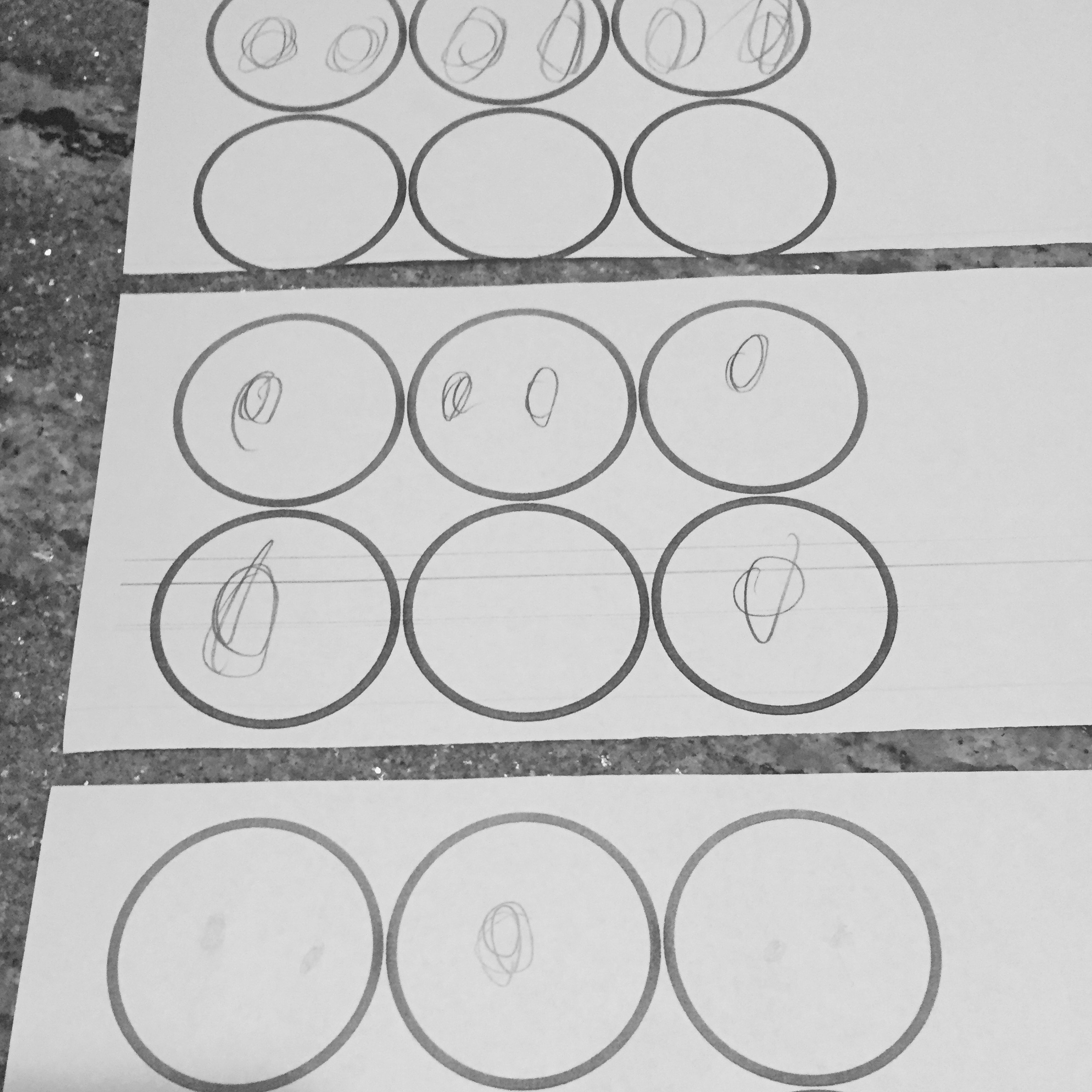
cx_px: 552
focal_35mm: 35
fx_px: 1249
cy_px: 667
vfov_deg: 46.9
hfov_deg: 47.2
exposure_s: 1/30
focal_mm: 4.15
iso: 160
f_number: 2.2
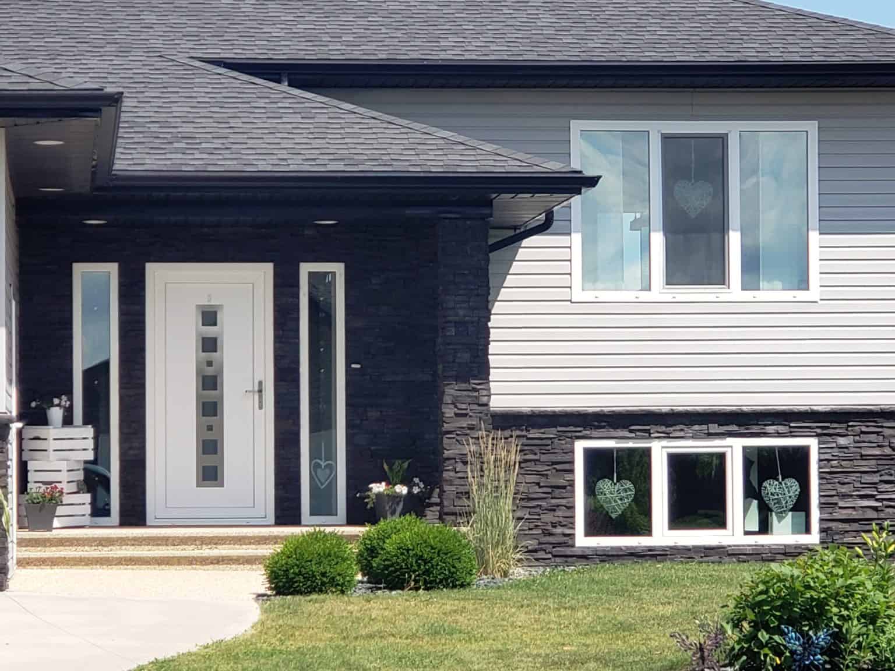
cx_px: 448
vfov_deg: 28.0
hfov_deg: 36.8
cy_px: 336
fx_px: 1344
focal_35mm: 52
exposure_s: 1/657
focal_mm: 6
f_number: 2.4
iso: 32
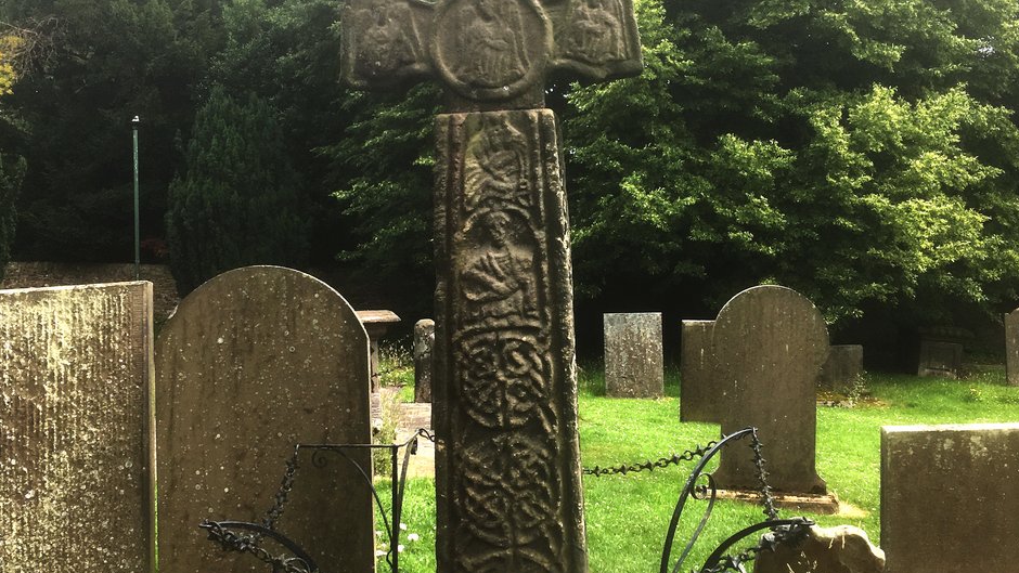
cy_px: 259
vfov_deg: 27.7
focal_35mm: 43
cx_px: 519
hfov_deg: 47.3
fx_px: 1162
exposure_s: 1/432
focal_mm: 4.15
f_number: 2.2
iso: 25
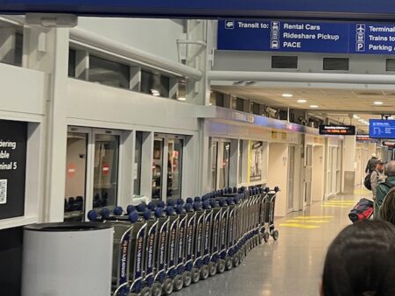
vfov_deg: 24.8
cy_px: 140
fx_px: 673
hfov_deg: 29.8
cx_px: 421
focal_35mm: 59
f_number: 1.6
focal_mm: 5.1
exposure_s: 1/42
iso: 125
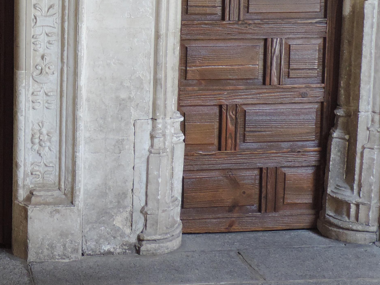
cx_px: 28
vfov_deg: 13.8
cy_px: -33
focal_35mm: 105
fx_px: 1153
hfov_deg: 18.4
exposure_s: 1/60
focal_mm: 7.1
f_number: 3.3
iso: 400
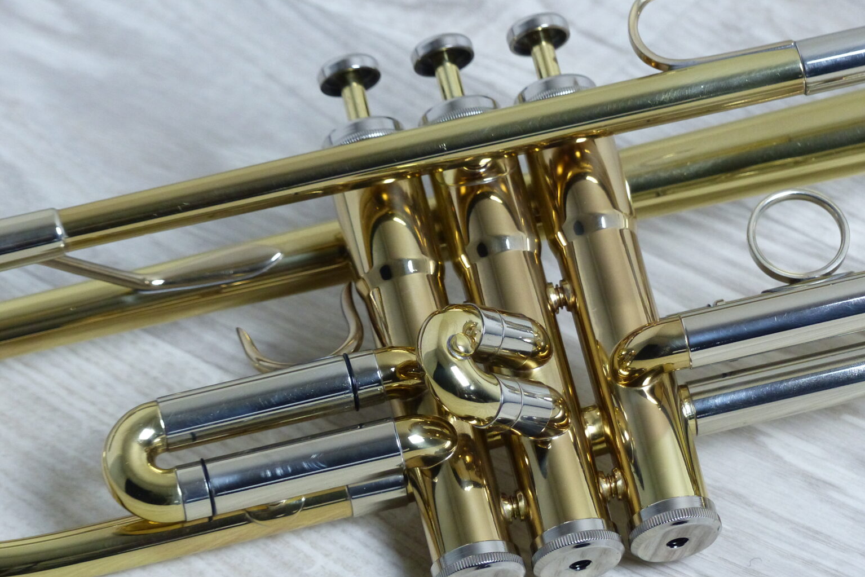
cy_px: 324
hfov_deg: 5.9
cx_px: 432
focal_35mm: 352
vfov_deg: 3.9
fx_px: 8458
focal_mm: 60.8
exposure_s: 1/15
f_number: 2.8
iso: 400
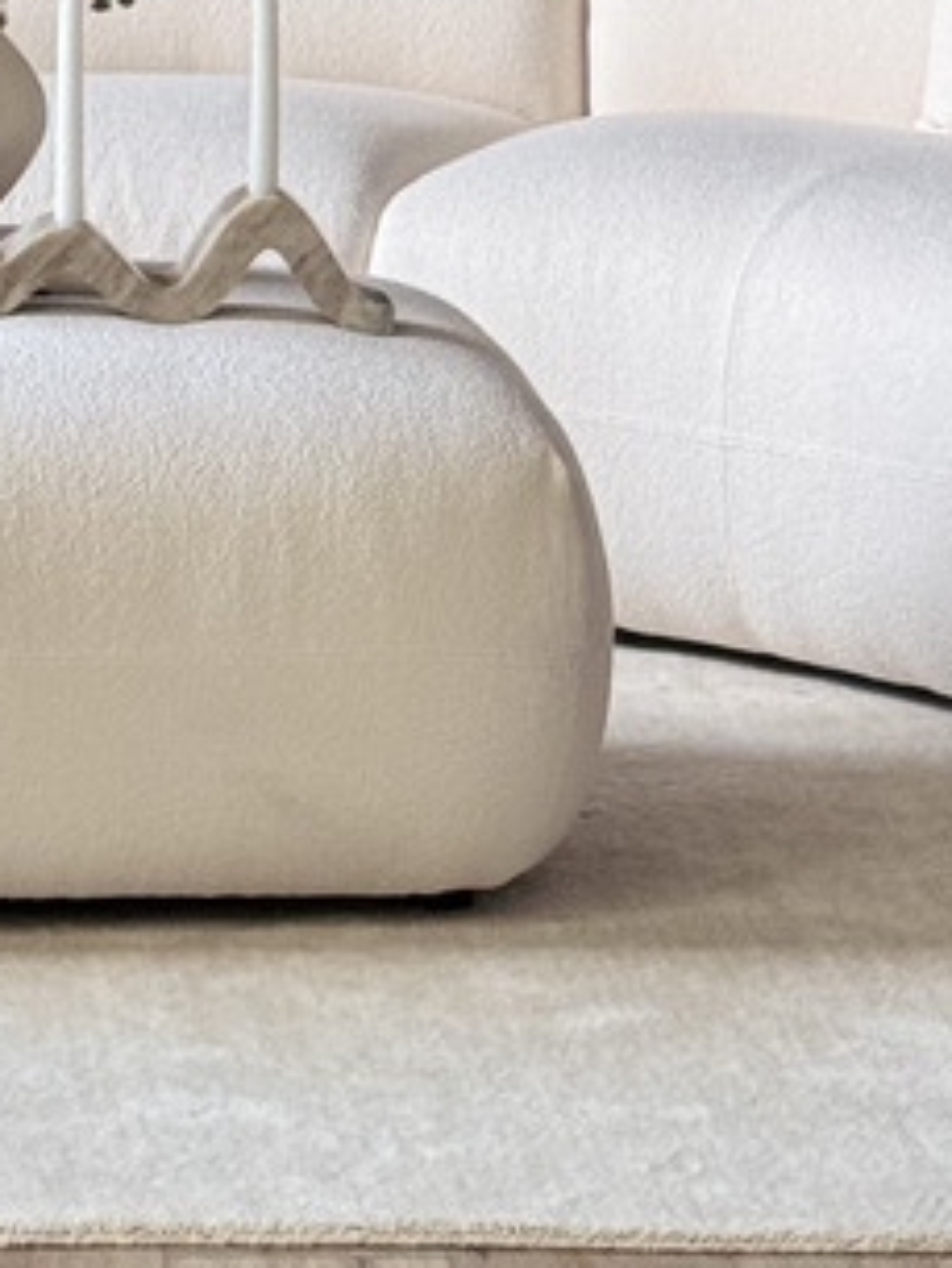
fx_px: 7695
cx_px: -71
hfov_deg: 7.0
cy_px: -750
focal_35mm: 210
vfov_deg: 9.1
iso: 100
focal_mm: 6.76
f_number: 1.78
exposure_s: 1/70
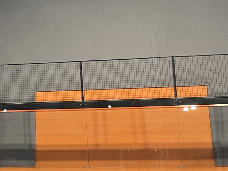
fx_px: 540
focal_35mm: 82
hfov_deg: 21.1
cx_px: -86
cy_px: 92
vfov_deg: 18.0
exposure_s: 1/50
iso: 125
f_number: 1.6
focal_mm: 4.2
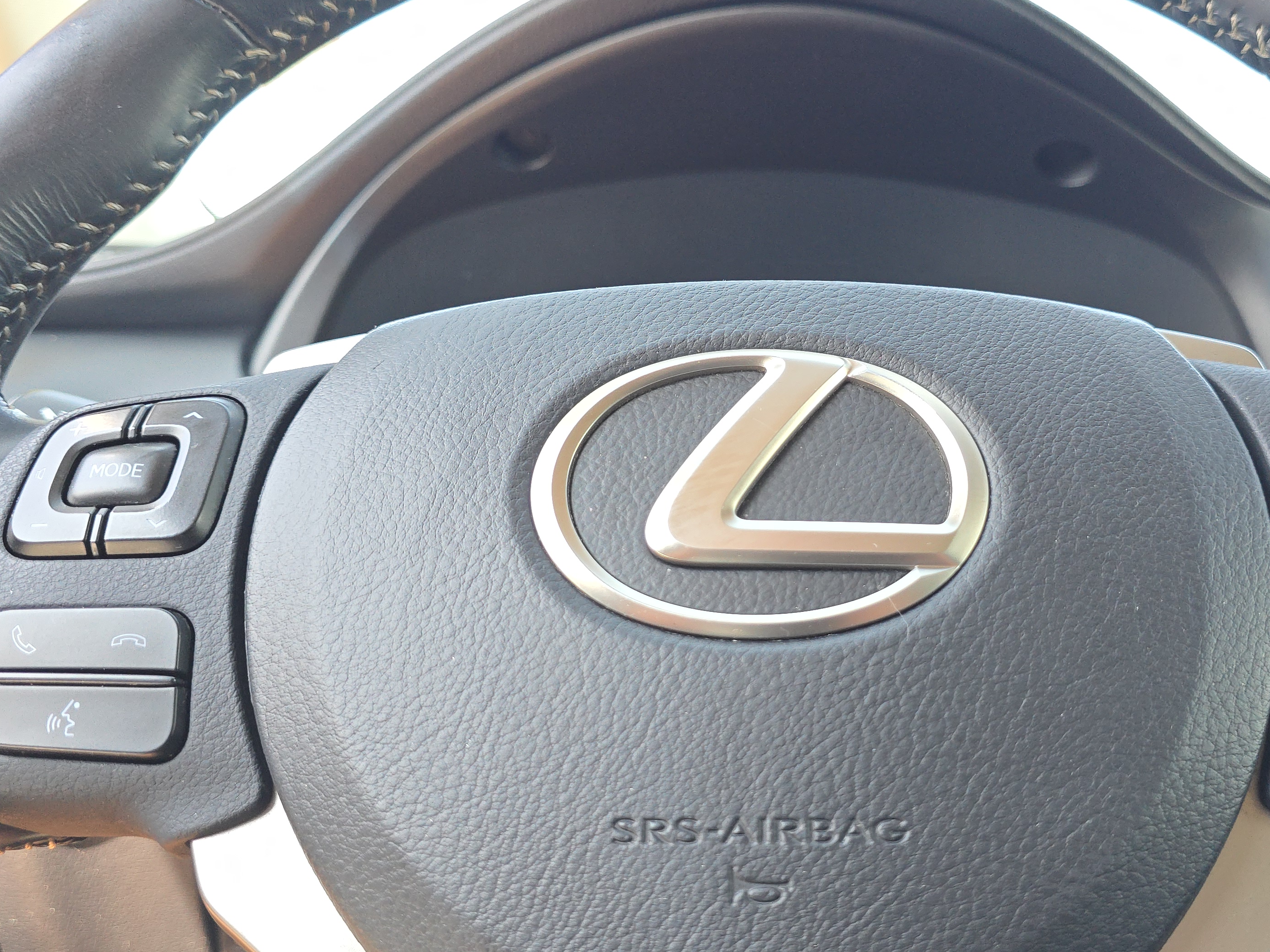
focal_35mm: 33
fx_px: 1211
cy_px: 477
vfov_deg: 42.9
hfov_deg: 55.1
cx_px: 737
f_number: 1.7
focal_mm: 6.3
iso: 100
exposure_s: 1/180
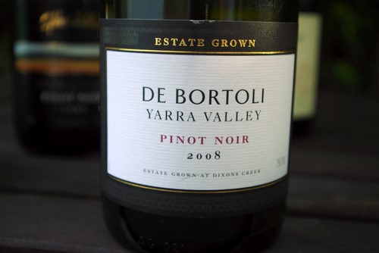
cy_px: 126
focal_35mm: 49
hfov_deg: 40.3
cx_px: 190
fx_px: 516
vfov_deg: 27.6
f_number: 4
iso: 200
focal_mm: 33
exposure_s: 1/80
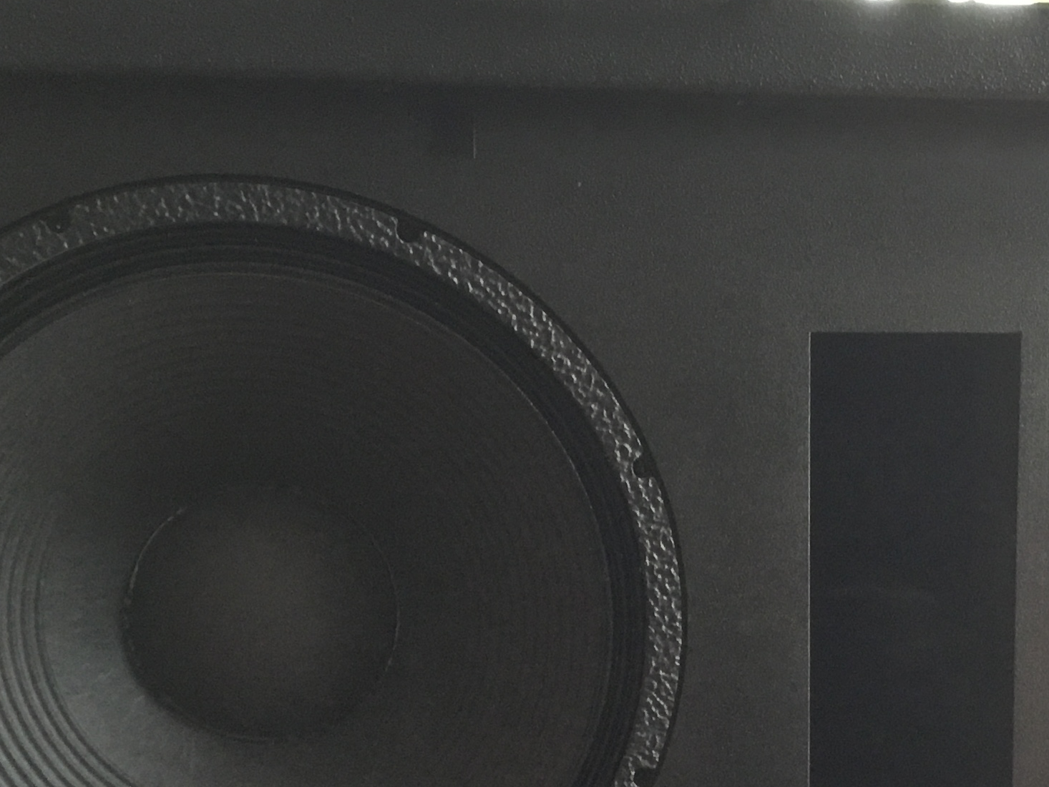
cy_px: 740
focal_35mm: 69
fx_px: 2091
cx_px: 796
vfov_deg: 20.8
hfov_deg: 27.7
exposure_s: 1/33
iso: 125
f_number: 2.4
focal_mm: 3.3
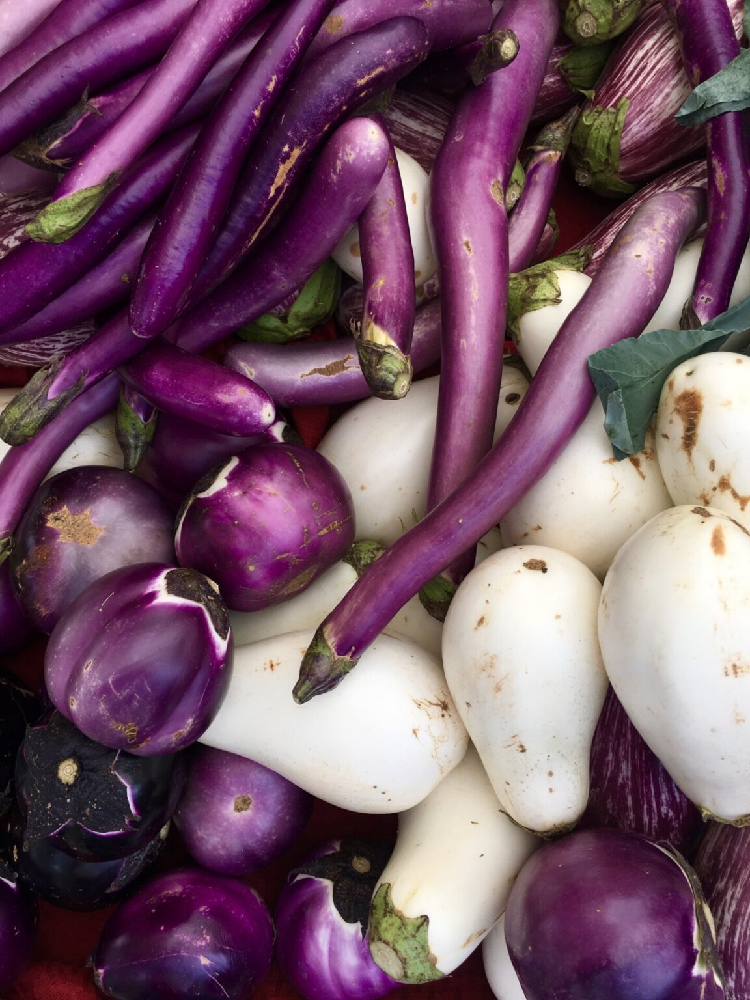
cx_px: 375
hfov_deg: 48.2
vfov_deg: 61.7
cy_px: 500
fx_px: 838
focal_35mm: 29
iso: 25
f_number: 2.2
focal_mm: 4.15
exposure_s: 1/641
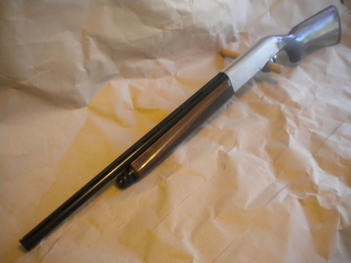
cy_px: 132
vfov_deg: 40.7
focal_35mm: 35
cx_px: 176
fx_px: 355
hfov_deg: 52.6
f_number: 3.1
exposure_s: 1/39.5
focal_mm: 6.3
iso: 400
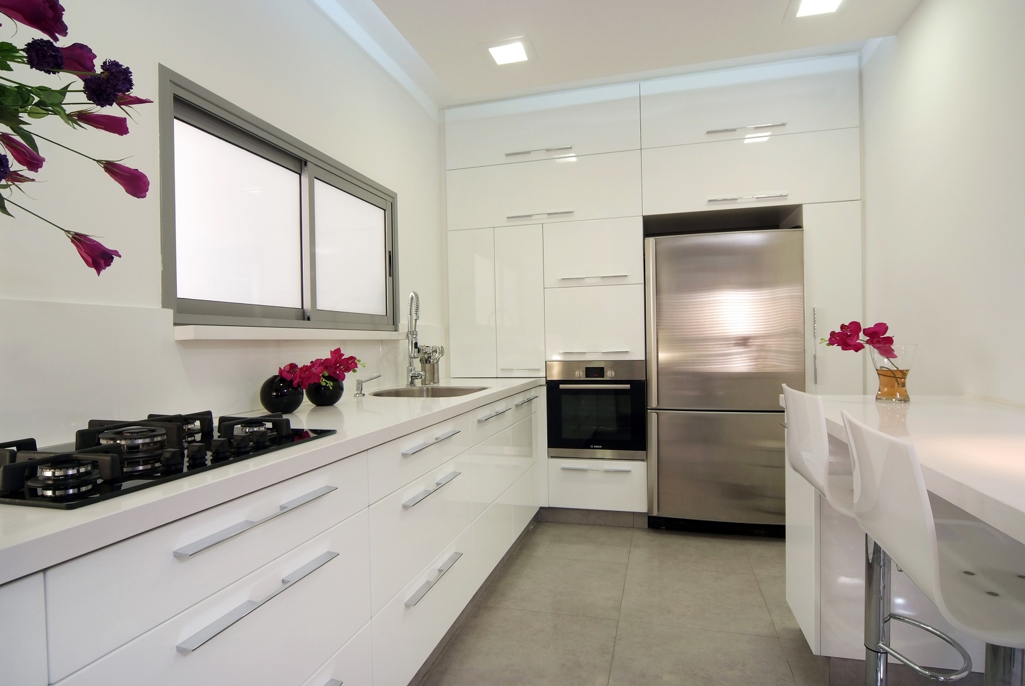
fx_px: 513
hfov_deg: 89.9
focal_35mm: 18
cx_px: 512
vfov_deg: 67.5
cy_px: 343
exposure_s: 1/10
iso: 200
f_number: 9
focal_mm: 12
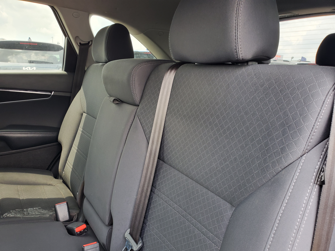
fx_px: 252
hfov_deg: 67.3
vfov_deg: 53.1
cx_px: 168
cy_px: 126
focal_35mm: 26
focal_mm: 4.3
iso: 125
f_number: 2.4
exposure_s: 1/100
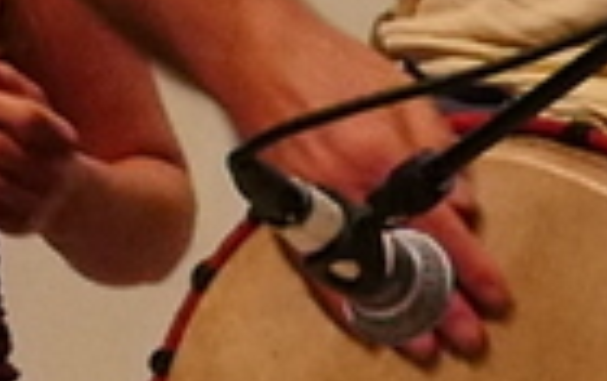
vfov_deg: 5.0
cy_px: -147
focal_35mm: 263
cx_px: 317
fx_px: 4358
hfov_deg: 8.0
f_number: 2.8
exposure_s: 1/50
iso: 1000
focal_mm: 16
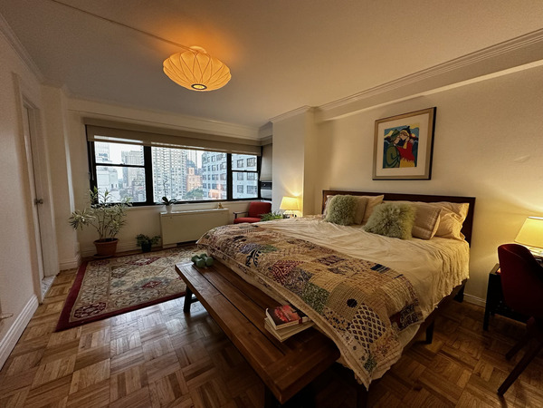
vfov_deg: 85.7
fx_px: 220
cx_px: 272
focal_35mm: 14
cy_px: 204
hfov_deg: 102.1
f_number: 2.2
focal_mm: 2.22
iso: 320
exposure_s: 1/120
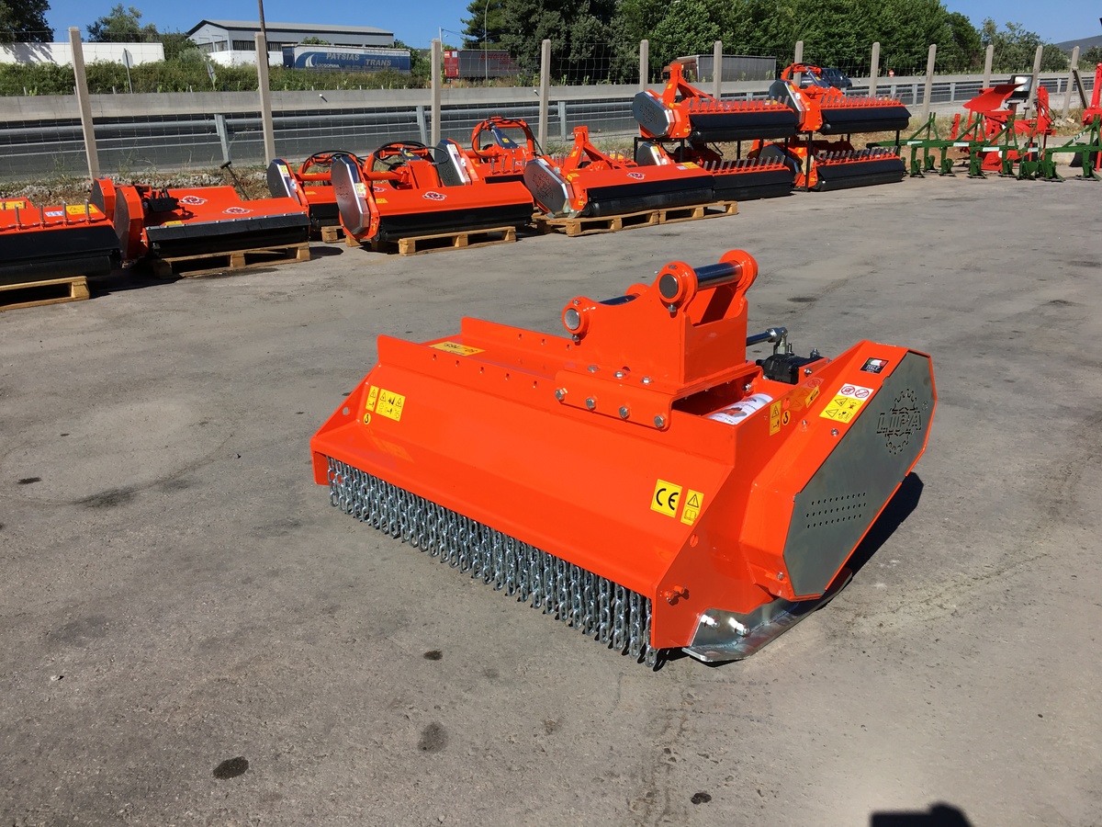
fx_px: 923
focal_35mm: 29
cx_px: 551
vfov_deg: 48.2
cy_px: 414
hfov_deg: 61.7
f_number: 2.2
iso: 25
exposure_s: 1/1789
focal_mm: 4.15
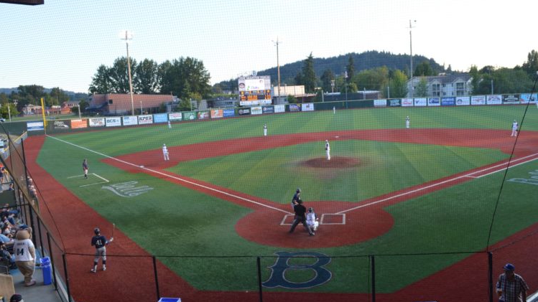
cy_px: 144
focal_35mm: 29
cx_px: 274
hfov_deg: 66.1
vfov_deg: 40.1
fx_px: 414
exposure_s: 1/125
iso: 400
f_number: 5.6
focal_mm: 18
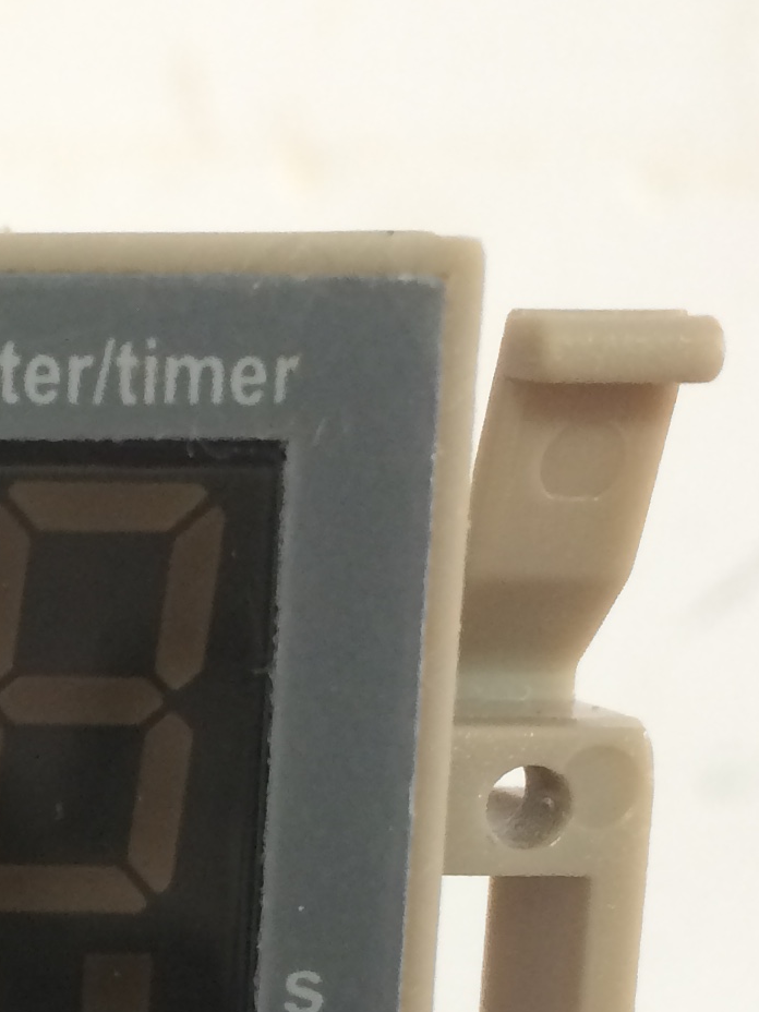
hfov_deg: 13.5
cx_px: -453
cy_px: 1045
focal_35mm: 102
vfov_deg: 18.7
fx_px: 2982
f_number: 2.2
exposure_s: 1/33
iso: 100
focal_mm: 4.15
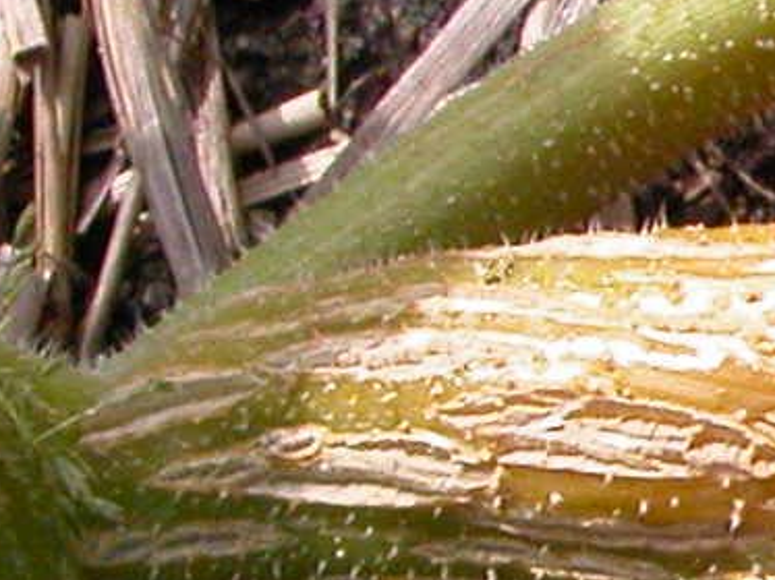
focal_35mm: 363
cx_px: 1890
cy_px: 425
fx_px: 8122
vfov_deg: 4.1
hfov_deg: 5.3
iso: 200
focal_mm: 13.7
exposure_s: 1/416
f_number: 6.9
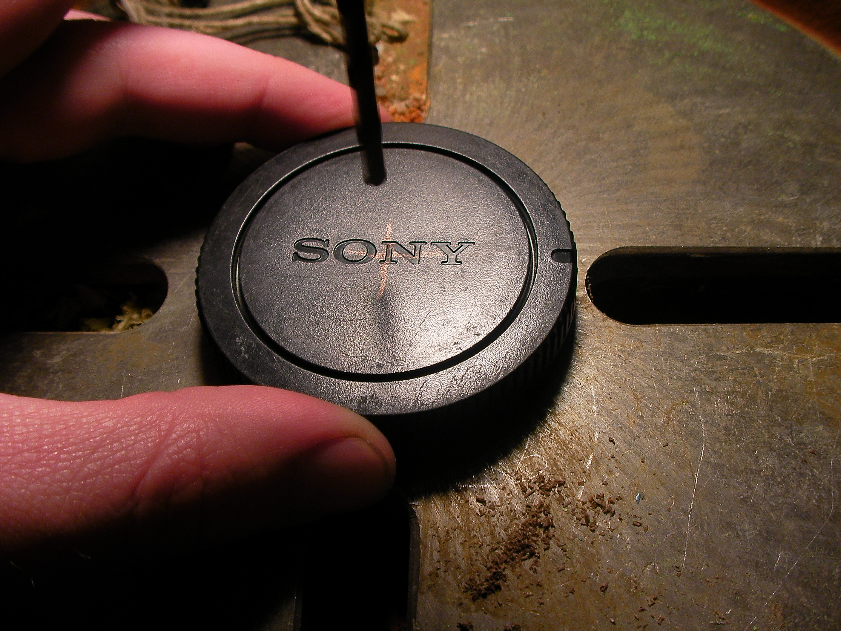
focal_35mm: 38
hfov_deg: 49.0
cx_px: 420
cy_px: 316
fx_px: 923
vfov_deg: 37.7
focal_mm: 6.3
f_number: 3.5
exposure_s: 1/30.1
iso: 75
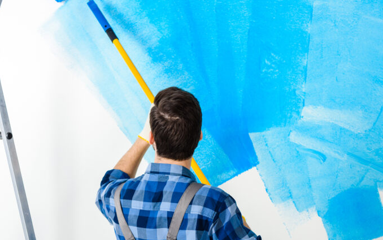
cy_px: 198
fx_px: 1253
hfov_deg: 17.4
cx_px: 192
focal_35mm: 120
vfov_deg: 10.9
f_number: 4
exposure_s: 1/160
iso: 100
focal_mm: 78
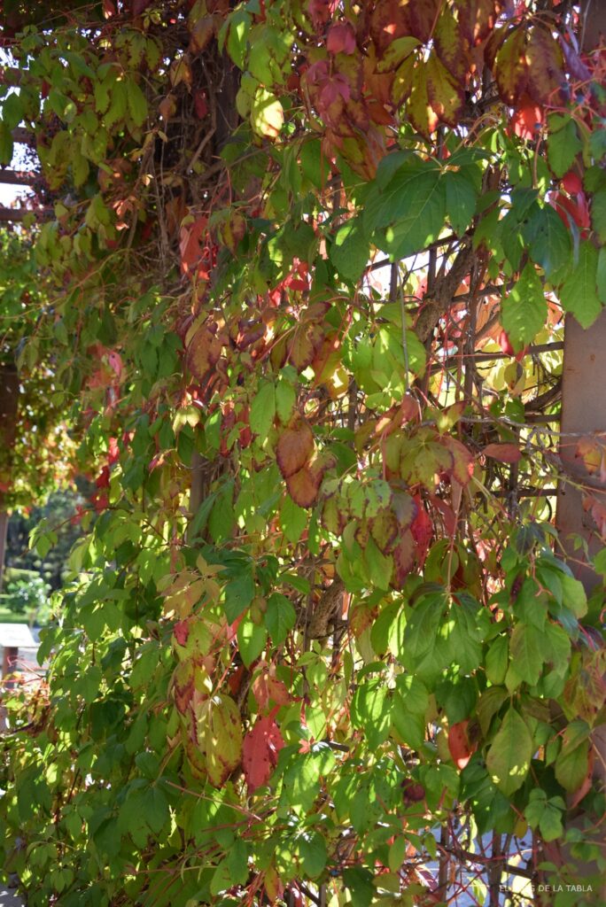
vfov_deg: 46.4
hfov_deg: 31.9
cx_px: 303
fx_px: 1059
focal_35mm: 42
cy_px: 454
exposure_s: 1/1000
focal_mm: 28
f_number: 4
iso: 800
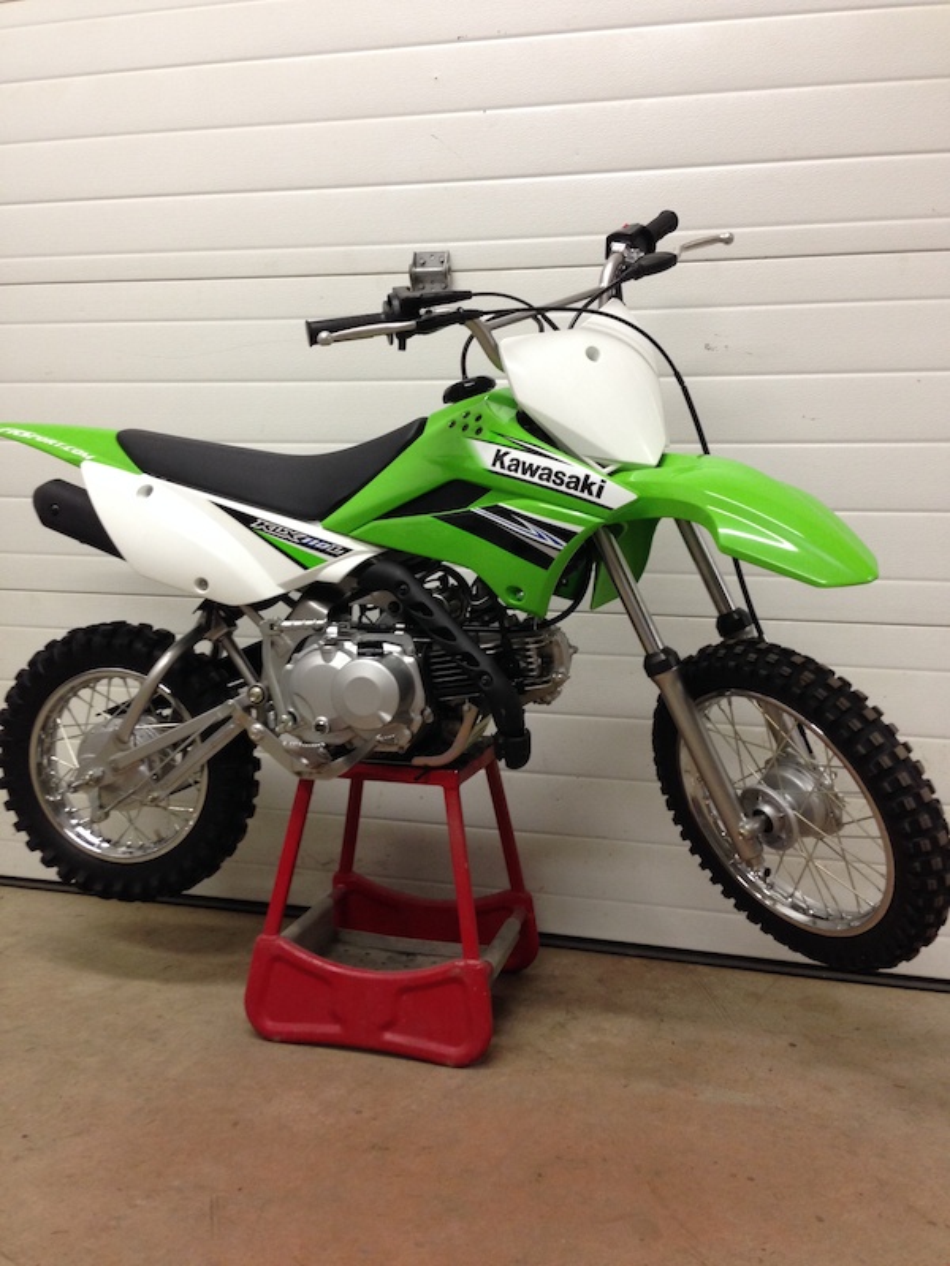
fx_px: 1208
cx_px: 475
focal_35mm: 33
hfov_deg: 42.9
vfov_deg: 55.4
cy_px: 633
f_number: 2.4
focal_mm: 4.12
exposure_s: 1/20
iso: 125
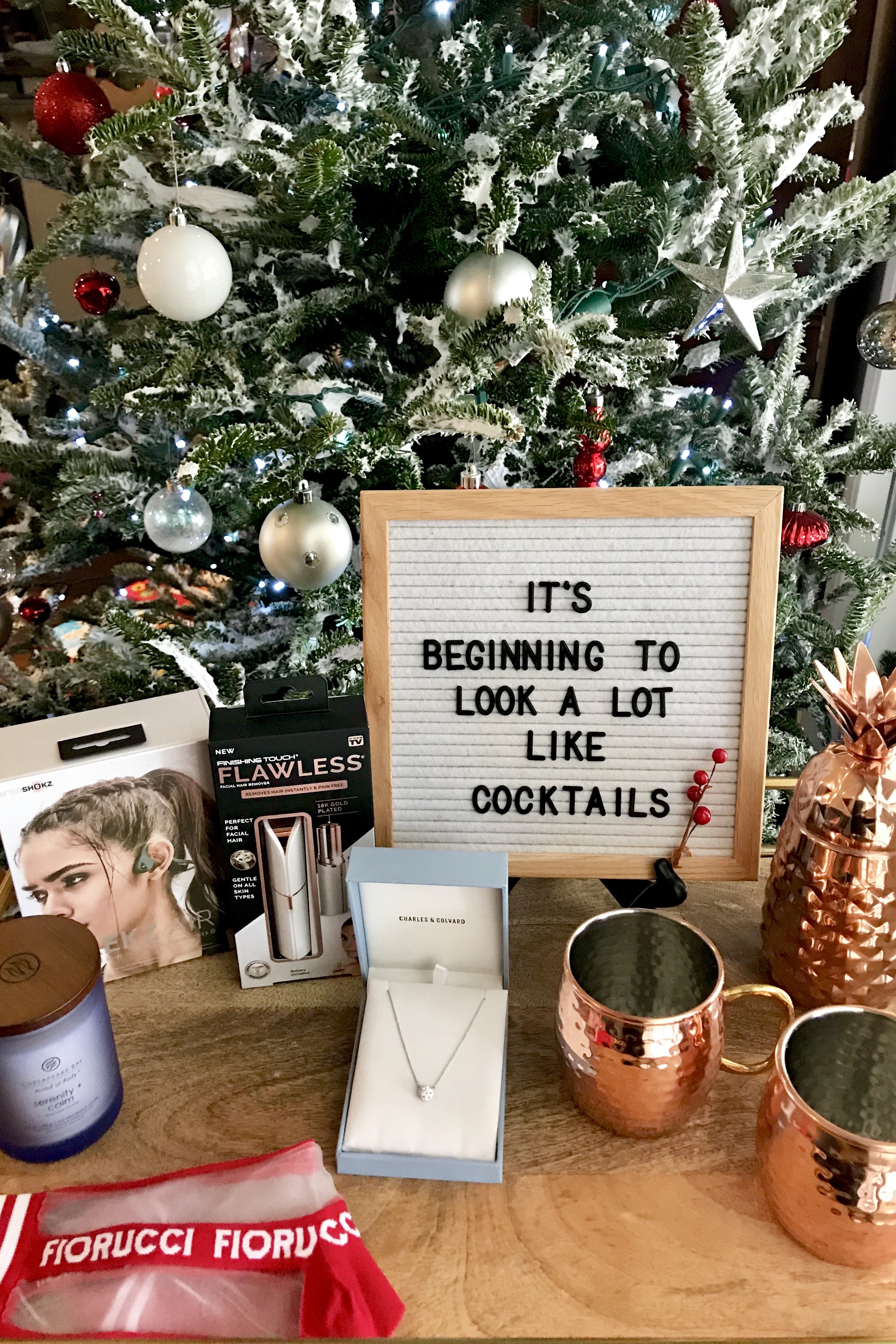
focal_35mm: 30
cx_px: 414
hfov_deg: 43.6
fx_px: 1120
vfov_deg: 61.9
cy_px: 669
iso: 80
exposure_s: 1/15
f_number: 1.8
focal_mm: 3.99
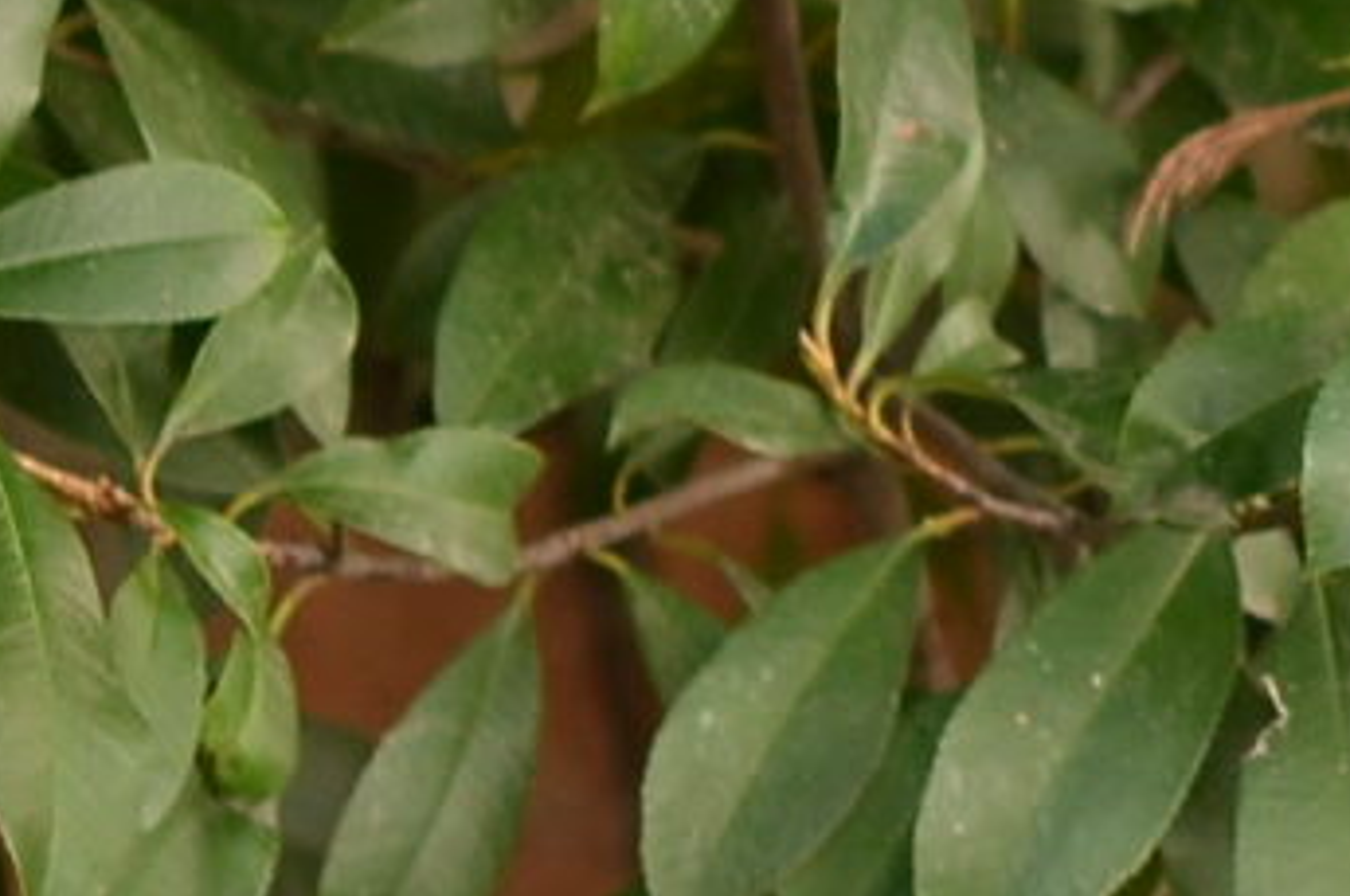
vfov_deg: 3.1
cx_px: 3729
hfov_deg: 4.5
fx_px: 16664
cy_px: -704
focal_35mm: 445
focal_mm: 50
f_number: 2.8
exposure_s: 1/500
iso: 400
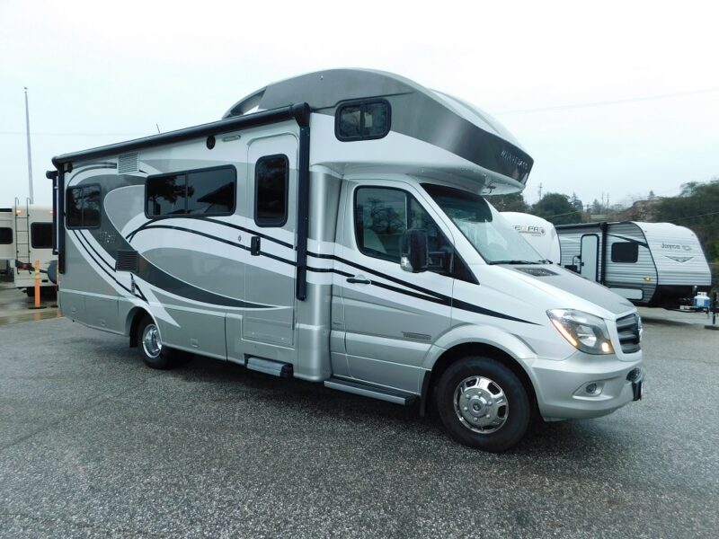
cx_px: 360
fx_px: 478
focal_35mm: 23
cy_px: 270
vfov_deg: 58.9
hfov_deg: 73.9
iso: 125
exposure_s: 1/100
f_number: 3
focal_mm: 4
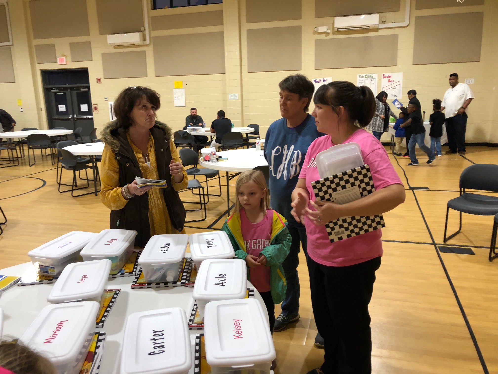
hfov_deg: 63.4
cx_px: 249
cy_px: 187
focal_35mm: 28
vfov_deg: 49.7
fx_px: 403
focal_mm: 3.99
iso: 50
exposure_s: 1/15
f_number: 1.8
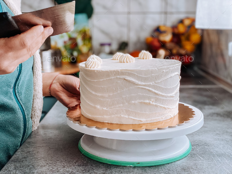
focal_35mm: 52
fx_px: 349
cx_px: 116
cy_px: 87
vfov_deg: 28.1
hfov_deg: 36.8
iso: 100
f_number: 2
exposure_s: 1/120
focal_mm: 6
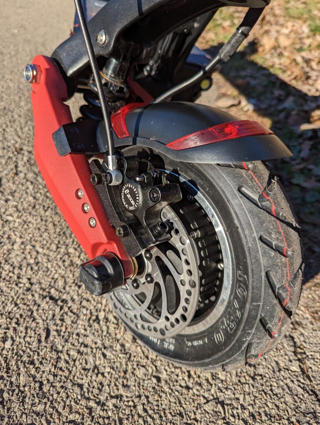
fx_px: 295
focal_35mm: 24
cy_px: 212
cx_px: 160
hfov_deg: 56.9
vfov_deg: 71.5
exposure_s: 1/1572
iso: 45
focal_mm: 6.81
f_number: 1.85
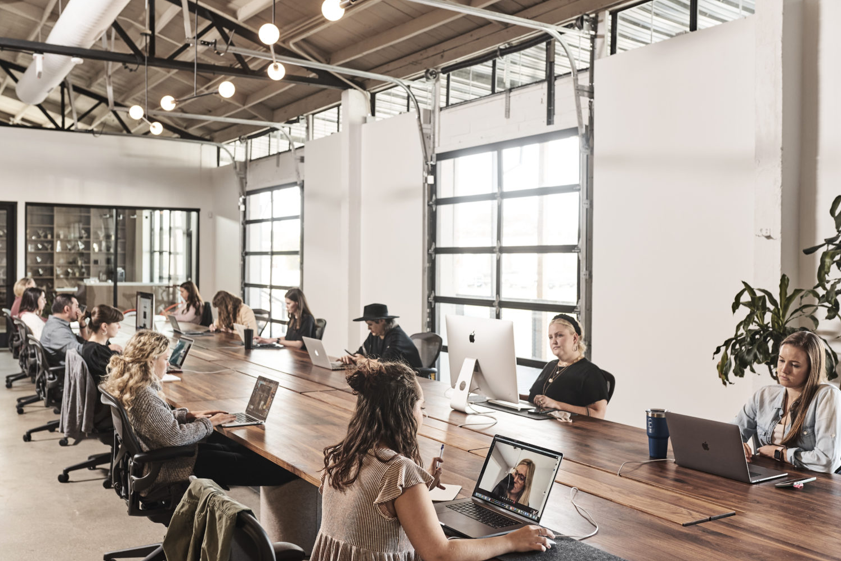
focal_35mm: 36
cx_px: 423
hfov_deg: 53.1
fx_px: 841
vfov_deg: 36.9
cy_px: 273
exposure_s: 1/100
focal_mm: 35
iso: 400
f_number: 4
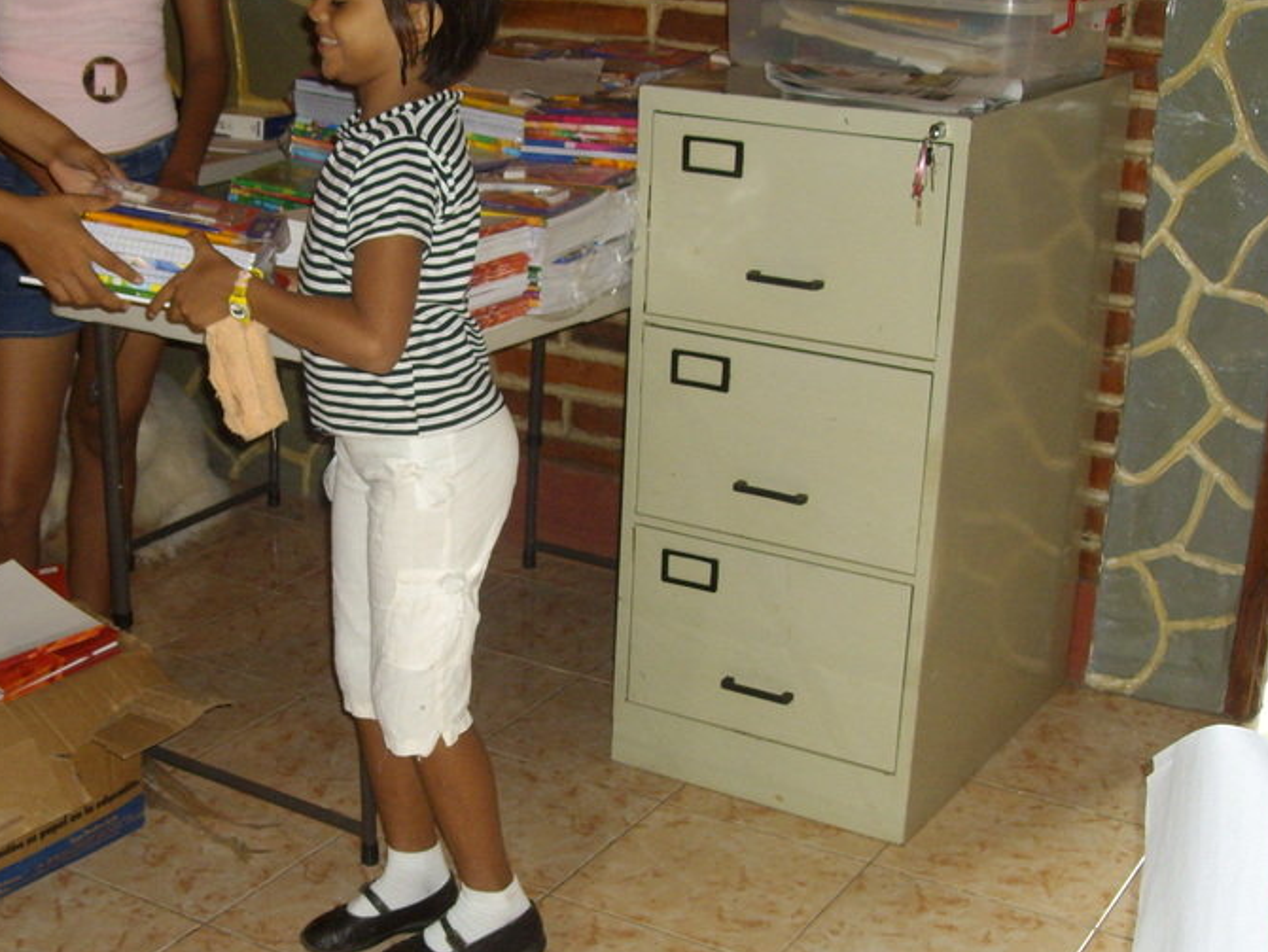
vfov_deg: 26.6
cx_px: 443
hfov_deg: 34.7
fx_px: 2015
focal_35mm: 55
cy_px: 443
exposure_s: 1/50
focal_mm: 6
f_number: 2.7
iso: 160
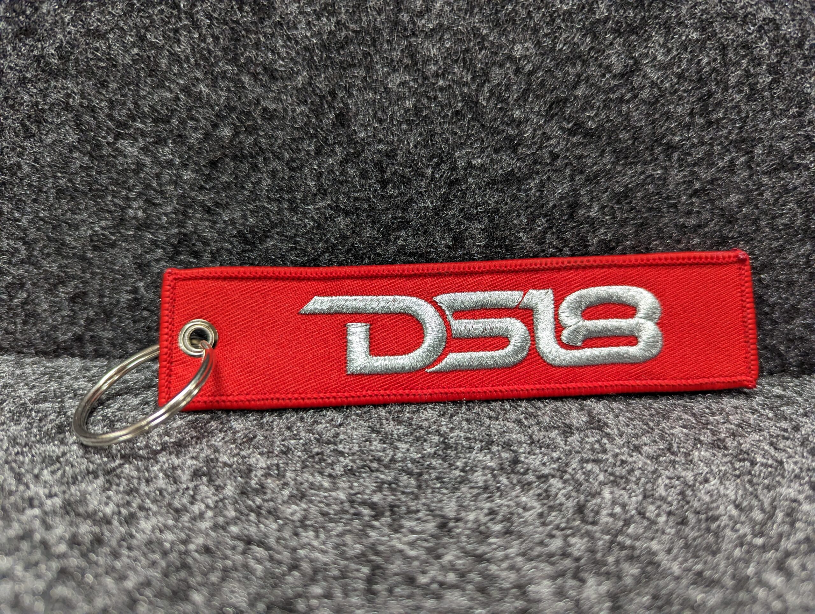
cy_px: 307
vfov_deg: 56.9
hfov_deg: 71.5
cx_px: 408
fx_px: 566
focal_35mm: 24
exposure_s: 1/90.6
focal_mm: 6.81
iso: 312
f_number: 1.85
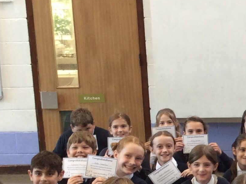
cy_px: 165
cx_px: 313
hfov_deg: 18.2
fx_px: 717
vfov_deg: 14.5
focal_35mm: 101
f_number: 2.4
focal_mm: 3.3
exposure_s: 1/25
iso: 50
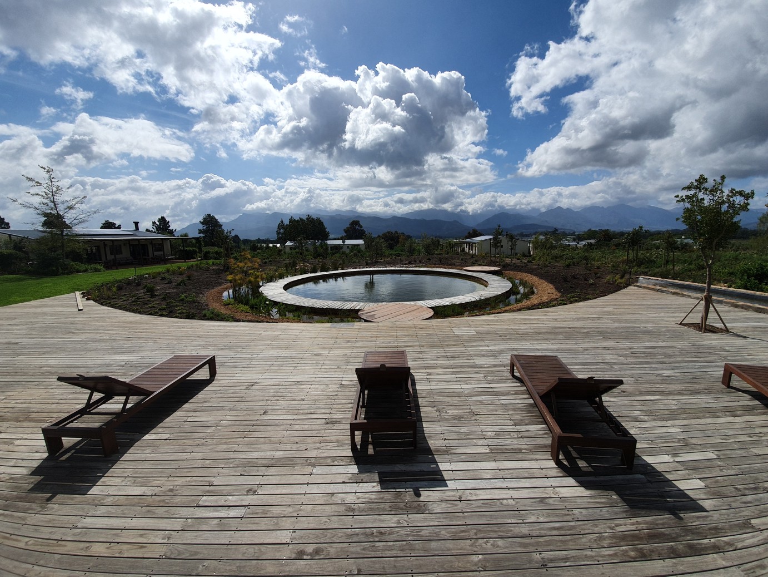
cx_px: 384
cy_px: 288
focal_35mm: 13
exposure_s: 1/2832
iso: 50
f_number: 2.2
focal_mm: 1.8
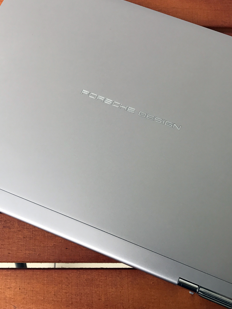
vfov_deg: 43.8
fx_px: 384
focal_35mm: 43
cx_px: 129
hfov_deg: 33.6
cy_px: 141
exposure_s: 1/155
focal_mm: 3.99
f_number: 1.8
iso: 20
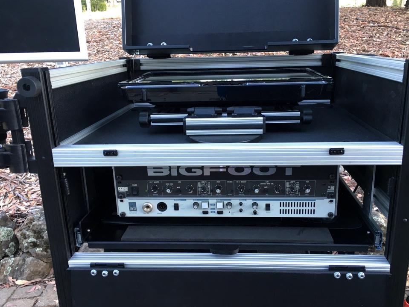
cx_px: 218
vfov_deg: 45.4
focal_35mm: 31
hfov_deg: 58.3
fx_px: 366
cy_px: 149
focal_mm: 4.15
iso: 50
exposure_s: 1/30
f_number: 2.2
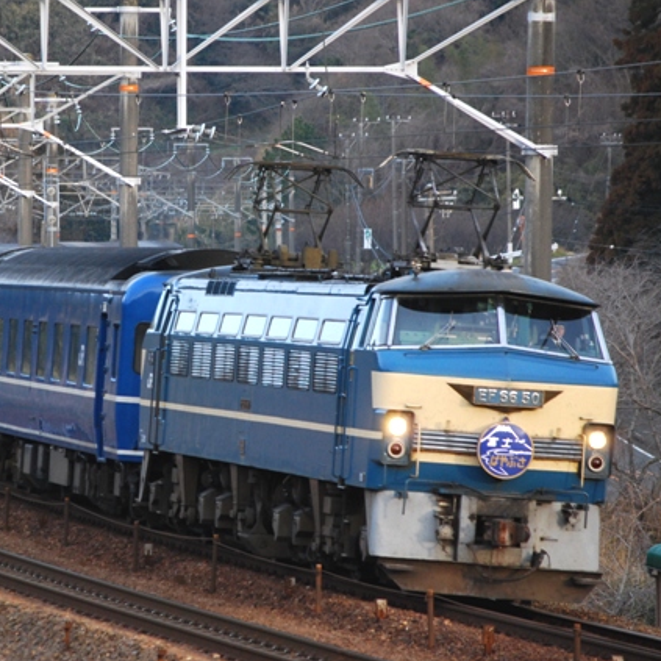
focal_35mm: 289
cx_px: 228
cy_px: 330
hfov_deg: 6.1
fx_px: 6243
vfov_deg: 6.1
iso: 800
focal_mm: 150
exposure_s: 1/250
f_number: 5.6
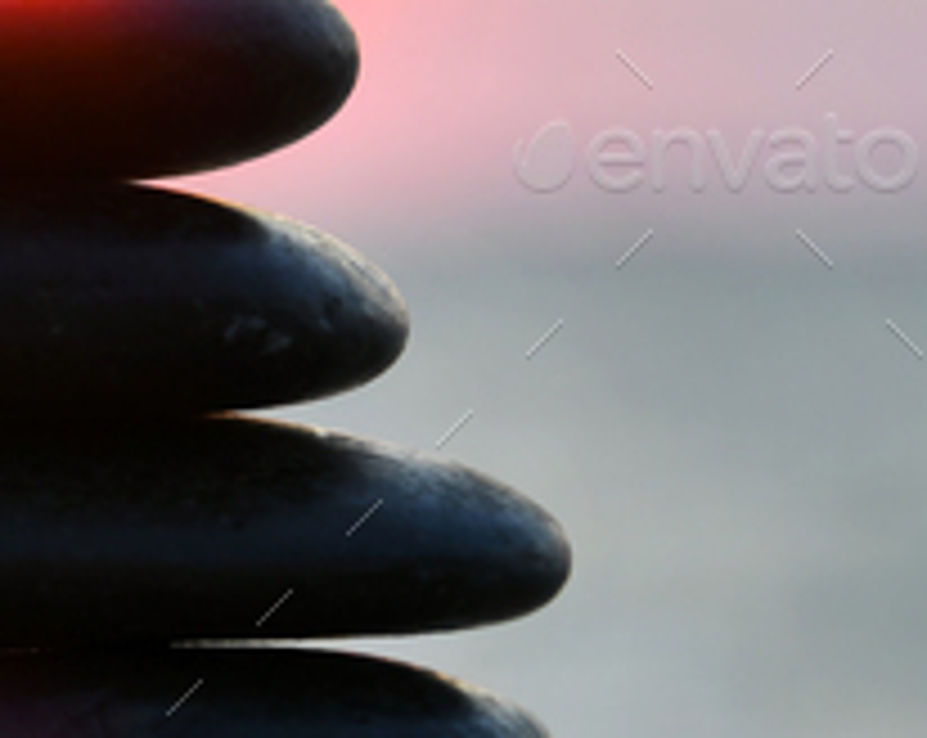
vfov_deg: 3.8
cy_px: 367
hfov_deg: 4.8
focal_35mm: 404
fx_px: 11063
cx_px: 27
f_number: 7.1
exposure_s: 1/60
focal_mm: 100
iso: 100
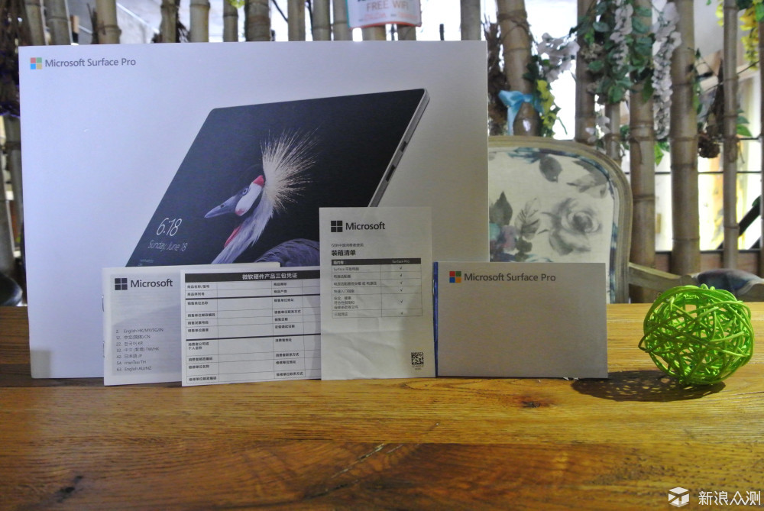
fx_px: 659
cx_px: 382
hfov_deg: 60.2
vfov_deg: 42.4
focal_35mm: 31
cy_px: 256
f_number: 5.6
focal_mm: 11.8
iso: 2800
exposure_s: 1/15
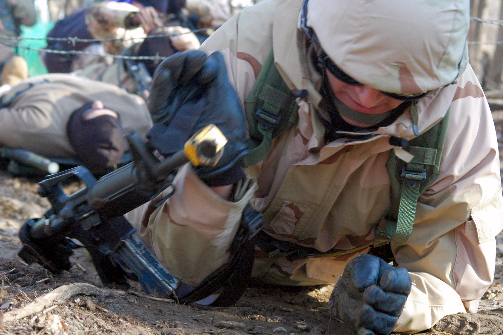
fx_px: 1466
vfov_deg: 13.0
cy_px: 168
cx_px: 252
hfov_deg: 19.5
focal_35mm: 105
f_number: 8
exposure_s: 1/125
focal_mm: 70
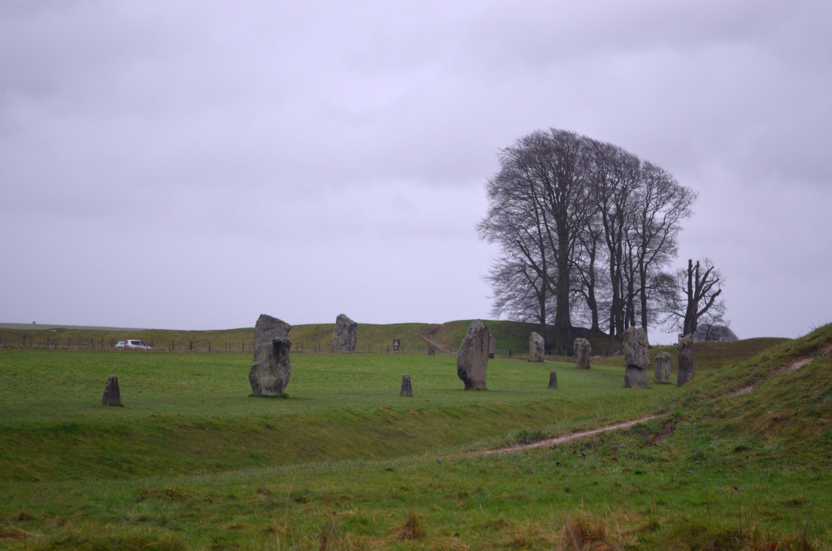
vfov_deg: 16.5
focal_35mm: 82
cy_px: 276
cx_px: 416
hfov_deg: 24.7
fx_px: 1903
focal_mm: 55
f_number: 5.6
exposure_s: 1/125
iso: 250
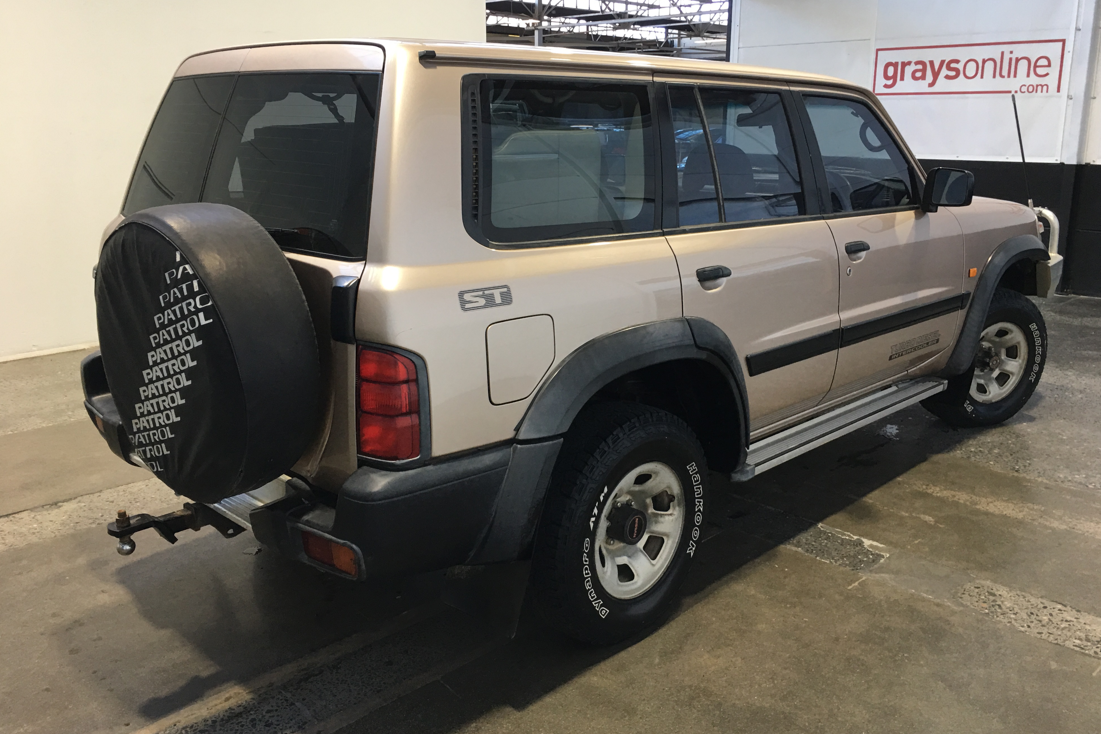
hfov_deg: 60.3
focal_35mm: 31
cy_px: 342
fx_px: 948
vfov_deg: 42.3
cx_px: 558
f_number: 2.2
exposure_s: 1/33
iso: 40
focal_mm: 4.15
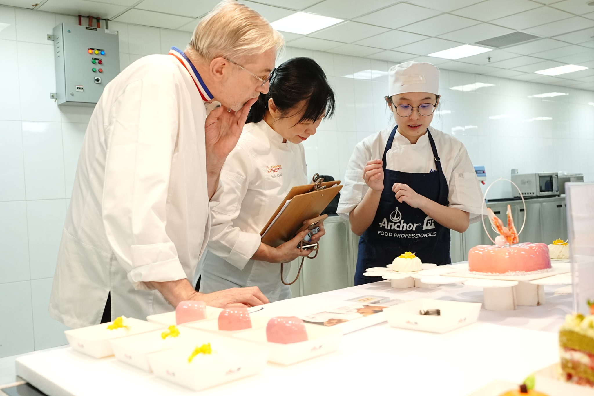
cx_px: 297
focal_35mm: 36
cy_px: 198
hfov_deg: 53.1
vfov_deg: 36.9
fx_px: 594
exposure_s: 1/80
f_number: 4.5
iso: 2500
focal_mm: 24.1
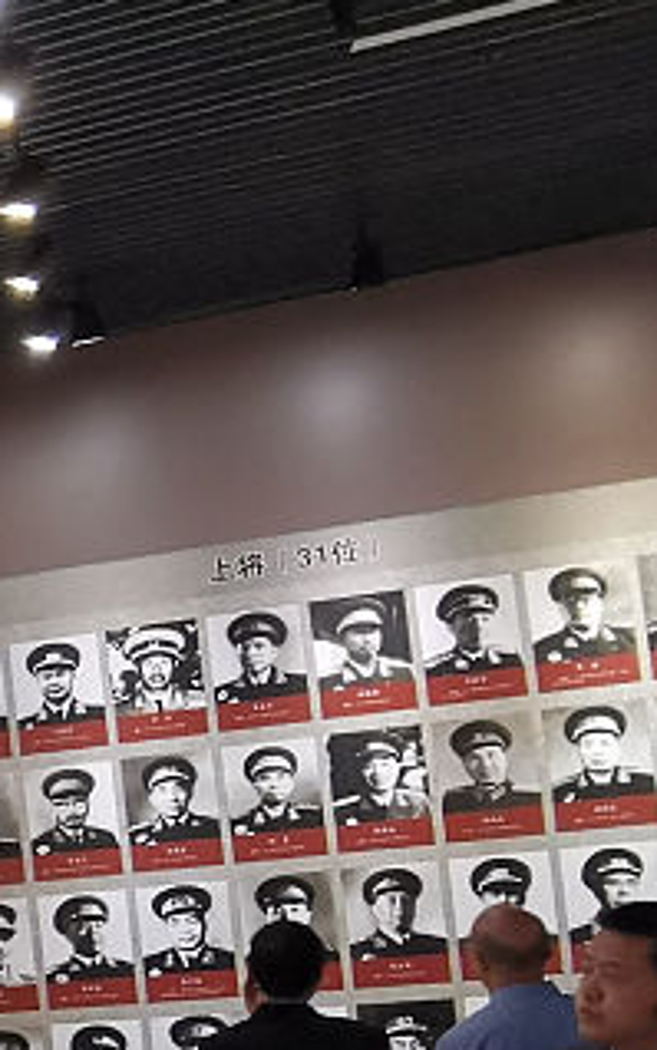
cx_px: -938
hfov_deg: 13.6
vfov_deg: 29.3
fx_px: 1946
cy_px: 888
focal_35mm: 68
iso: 320
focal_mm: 2.26
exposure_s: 1/100
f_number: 2.2
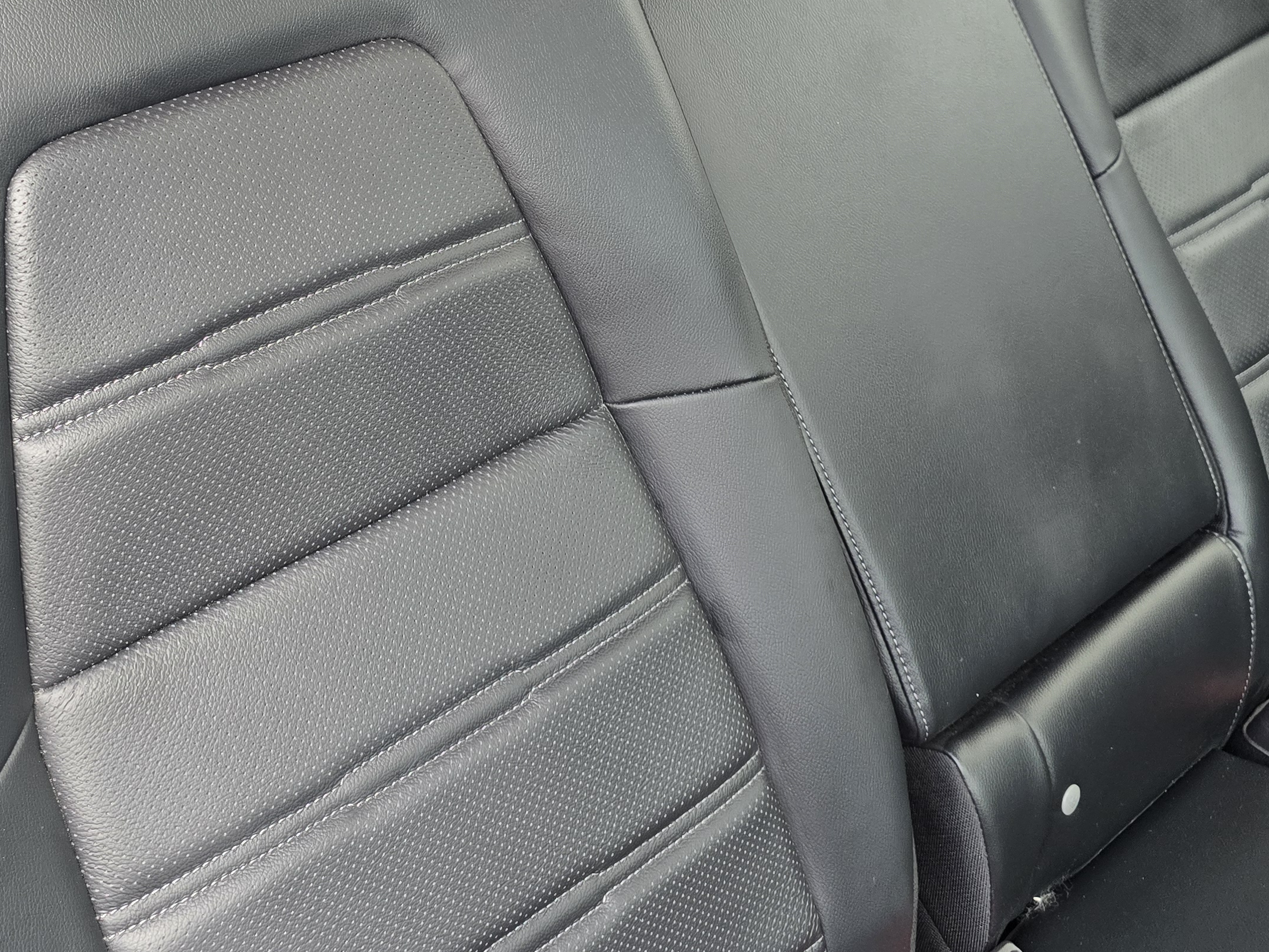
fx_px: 1576
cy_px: 161
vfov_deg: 32.5
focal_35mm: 43
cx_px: 407
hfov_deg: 43.1
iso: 125
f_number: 1.7
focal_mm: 6.3
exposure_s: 1/180
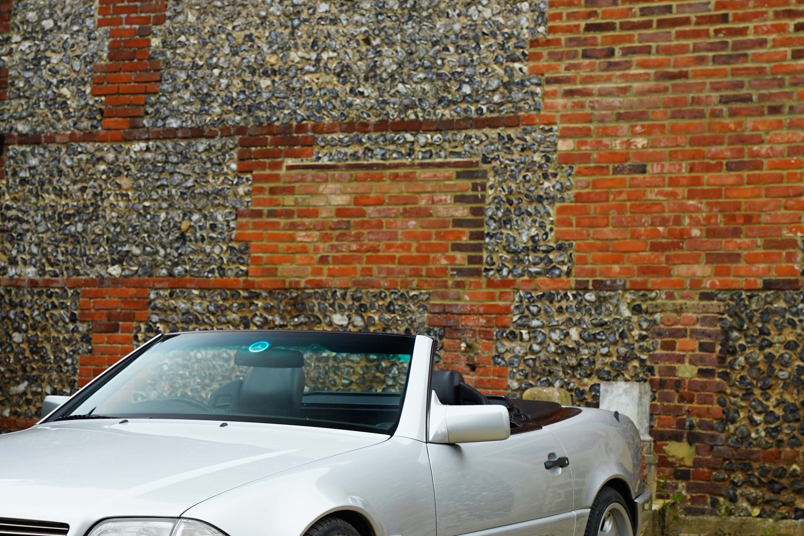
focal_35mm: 88
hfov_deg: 22.8
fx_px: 1976
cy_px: 373
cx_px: 233
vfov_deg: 15.4
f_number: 5.6
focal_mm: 53.9
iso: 500
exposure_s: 1/320
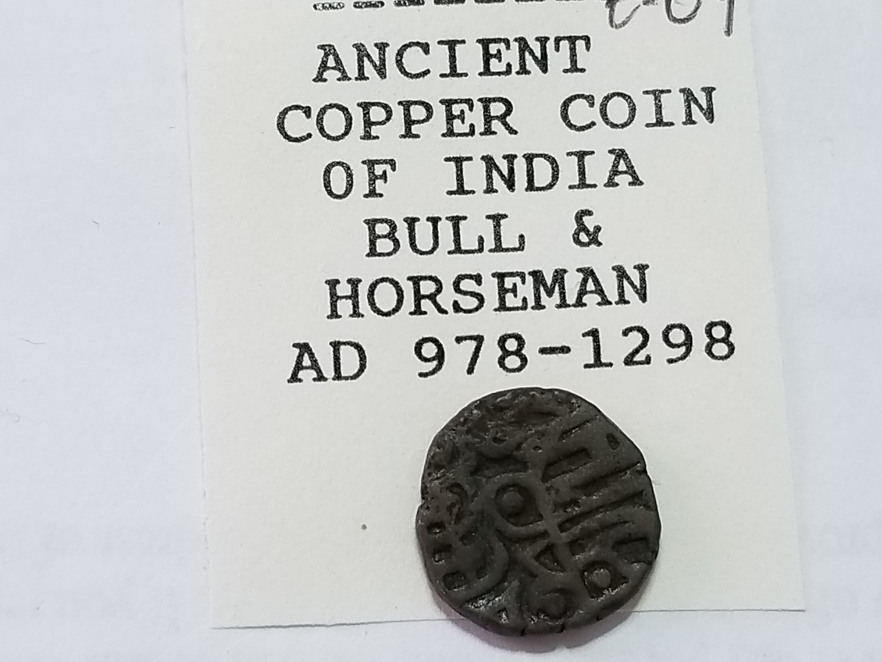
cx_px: 441
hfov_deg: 67.3
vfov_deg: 53.1
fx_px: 662
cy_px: 331
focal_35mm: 26
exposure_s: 1/30
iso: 200
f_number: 1.7
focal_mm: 4.25
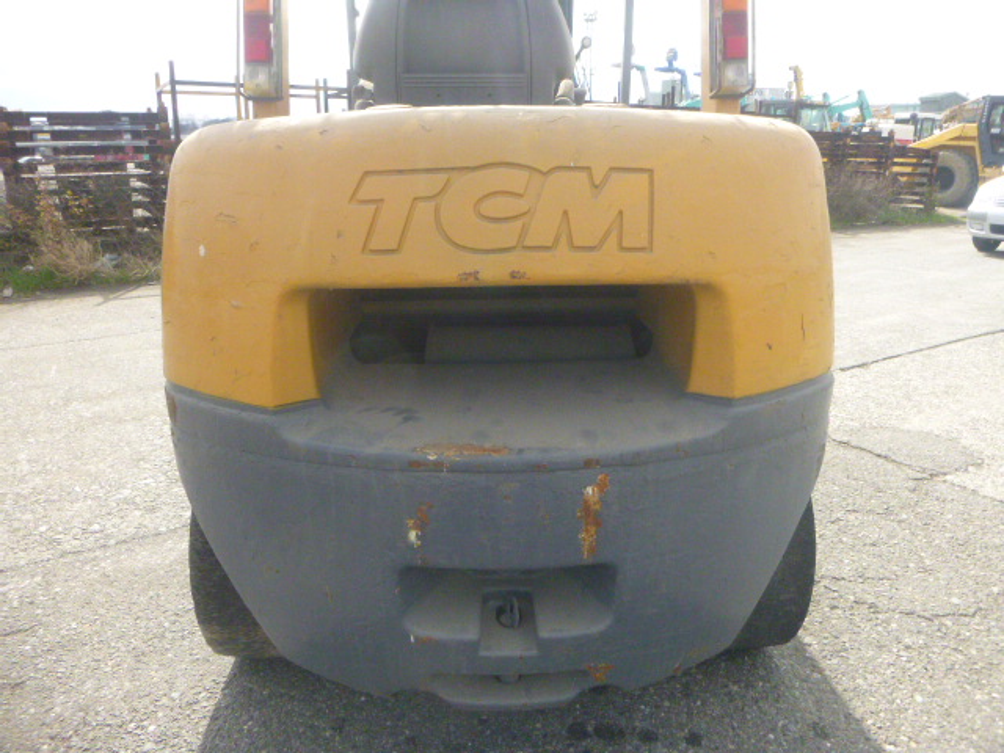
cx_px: 502
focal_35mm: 25
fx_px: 725
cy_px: 376
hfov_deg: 69.4
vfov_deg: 54.9
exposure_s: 1/800
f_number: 9
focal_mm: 4.5
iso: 400
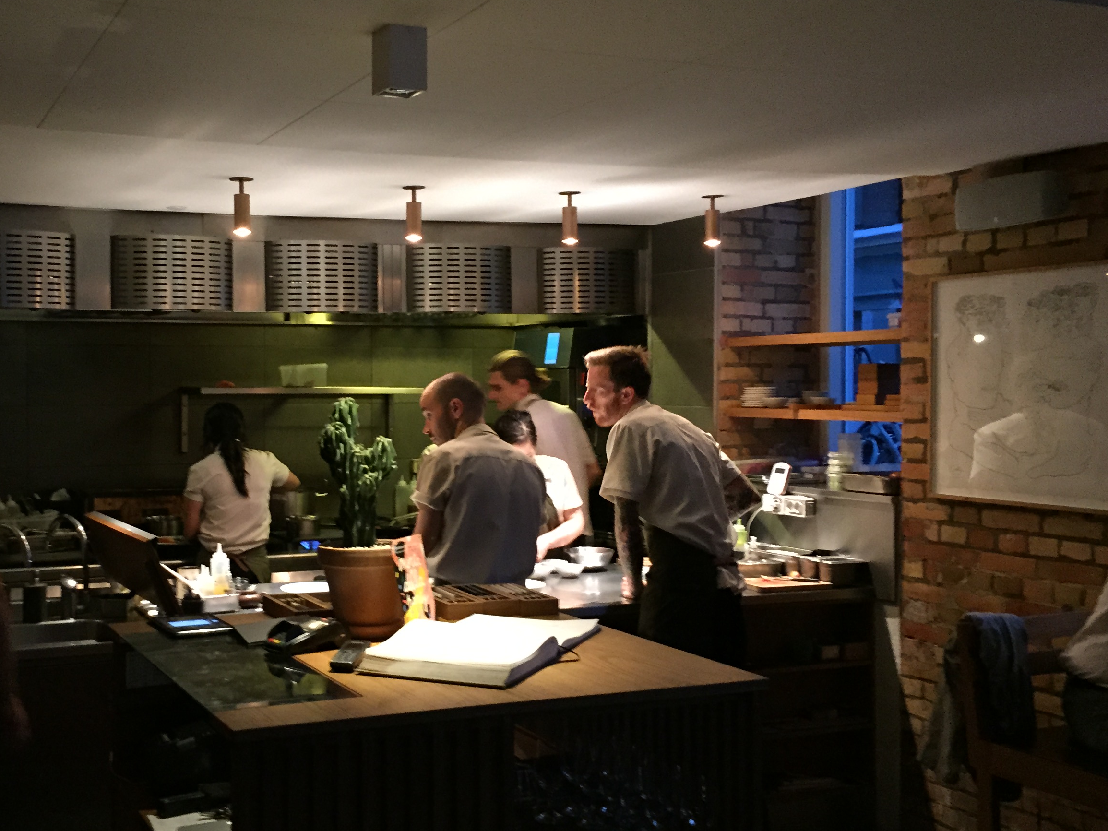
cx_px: 351
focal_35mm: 41
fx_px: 1312
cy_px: 397
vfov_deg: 35.1
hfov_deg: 45.0
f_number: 2.2
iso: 250
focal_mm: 4.15
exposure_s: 1/15
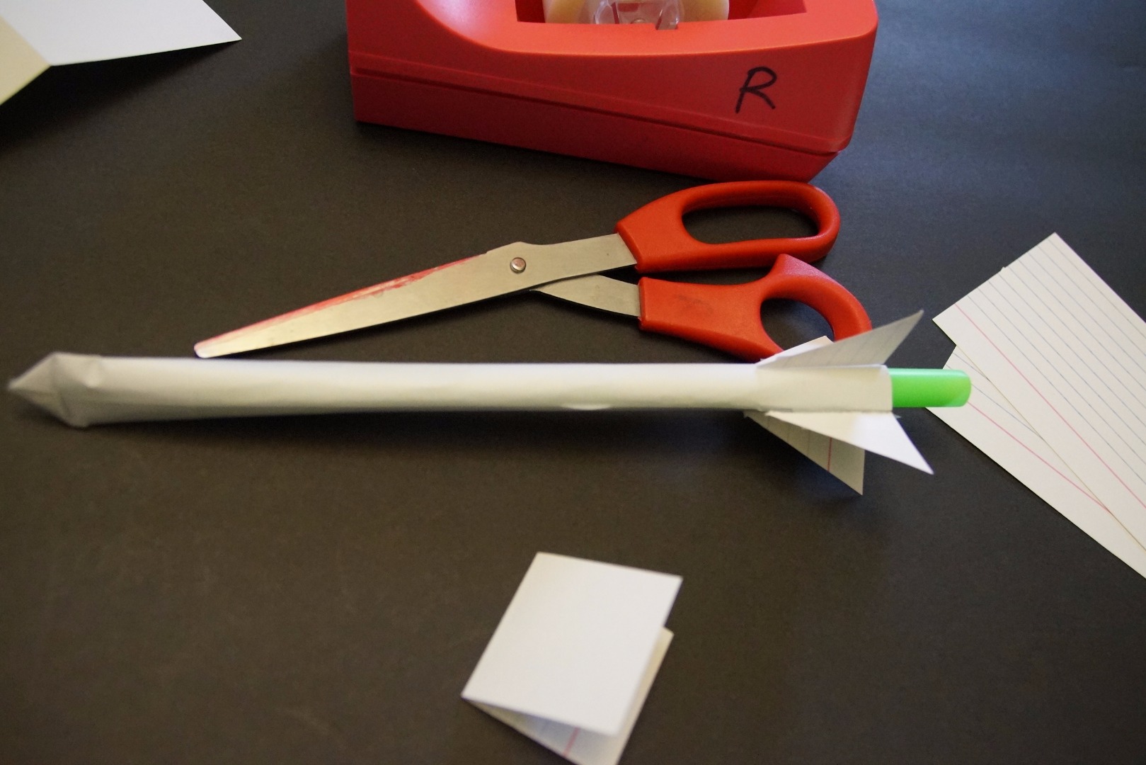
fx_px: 1051
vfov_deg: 40.0
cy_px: 382
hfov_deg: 57.2
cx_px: 573
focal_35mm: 33
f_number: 4
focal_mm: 22
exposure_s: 1/160
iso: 3200
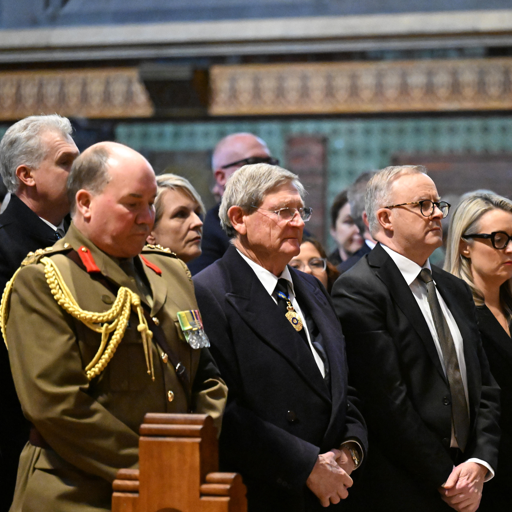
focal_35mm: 233
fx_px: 3899
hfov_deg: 7.5
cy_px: 298
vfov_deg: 7.5
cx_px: 416
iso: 12800
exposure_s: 1/250
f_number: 2.8
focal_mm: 155
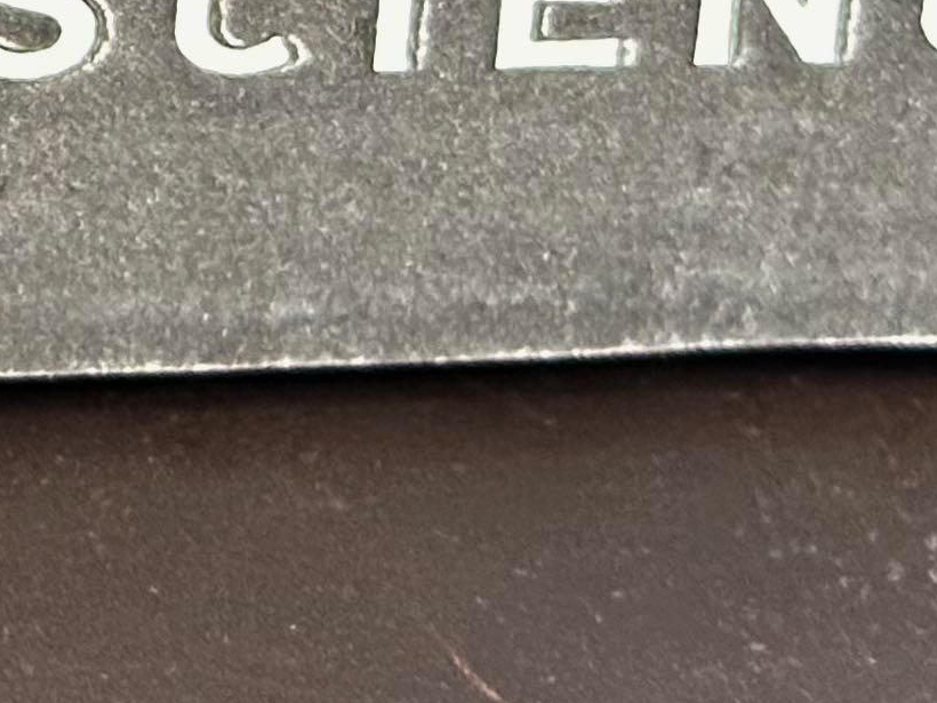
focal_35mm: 236
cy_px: -693
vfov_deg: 6.1
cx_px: -447
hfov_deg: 8.2
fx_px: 6388
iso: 500
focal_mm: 6.86
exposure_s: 1/30
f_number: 1.78
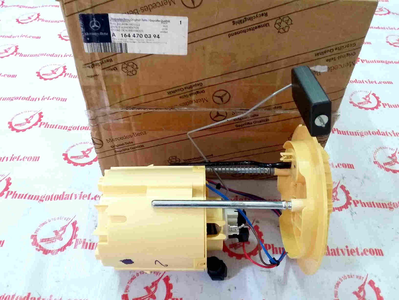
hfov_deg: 58.4
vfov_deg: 45.4
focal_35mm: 31
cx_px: 200
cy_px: 150
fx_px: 357
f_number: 2.2
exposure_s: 1/17
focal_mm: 3.3
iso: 500
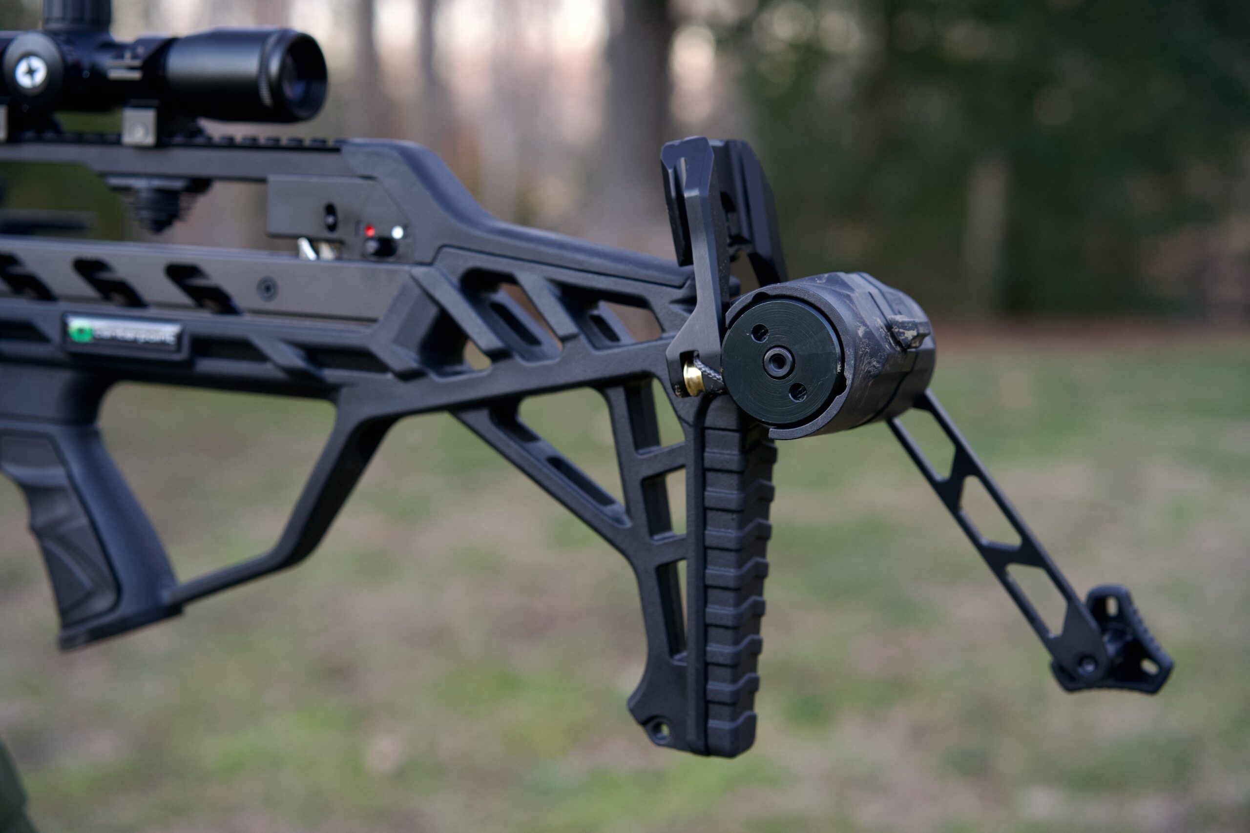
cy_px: 416
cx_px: 625
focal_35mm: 55
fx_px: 1910
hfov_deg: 36.2
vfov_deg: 24.6
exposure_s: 1/100
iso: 640
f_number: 4
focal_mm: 55
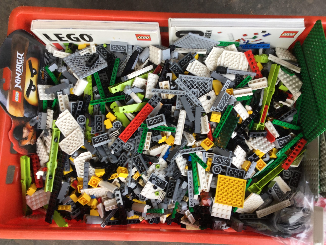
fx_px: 292
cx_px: 163
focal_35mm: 31
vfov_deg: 45.4
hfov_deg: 58.4
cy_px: 122
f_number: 2.4
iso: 25
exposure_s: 1/50
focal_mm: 3.3
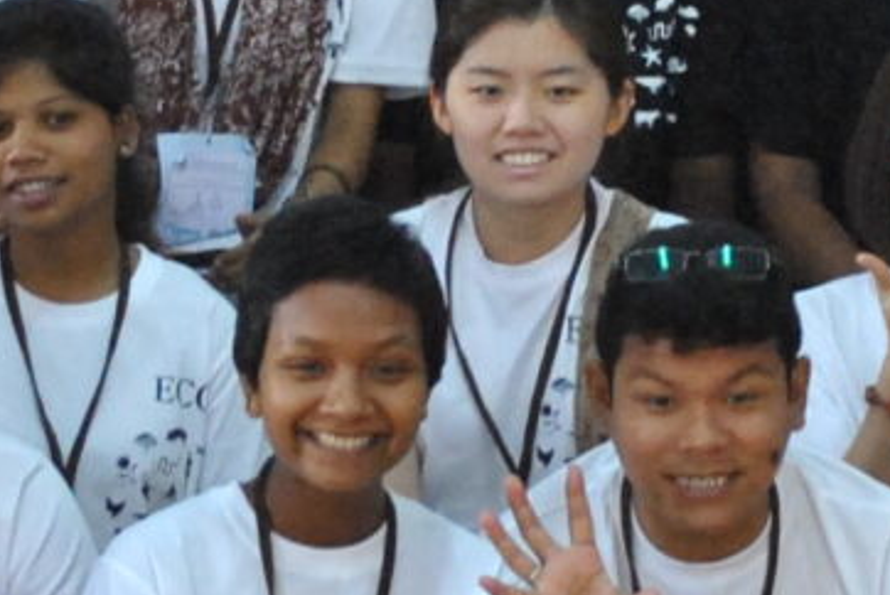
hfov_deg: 6.9
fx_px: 7348
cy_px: 106
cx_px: 295
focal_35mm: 297
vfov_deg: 4.6
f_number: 4.5
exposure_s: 1/20
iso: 800
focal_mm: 28
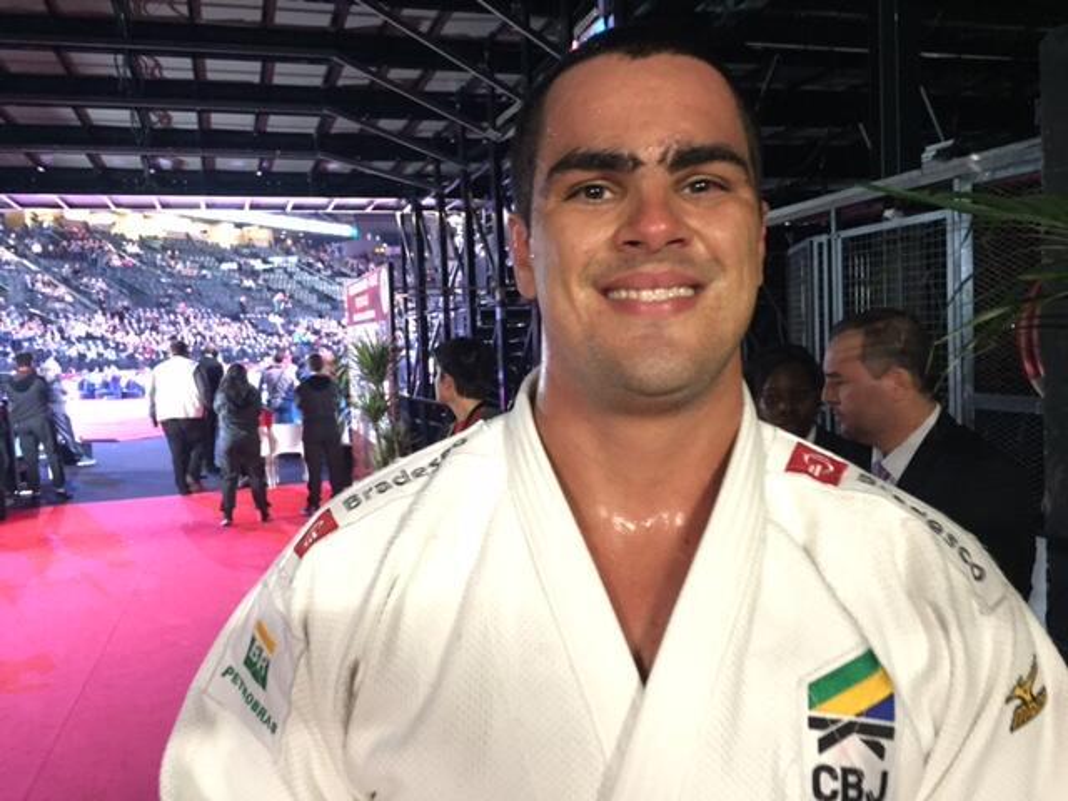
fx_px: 895
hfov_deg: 61.7
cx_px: 534
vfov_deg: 48.2
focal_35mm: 29
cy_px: 400
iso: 640
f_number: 2.2
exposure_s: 1/17
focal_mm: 4.15
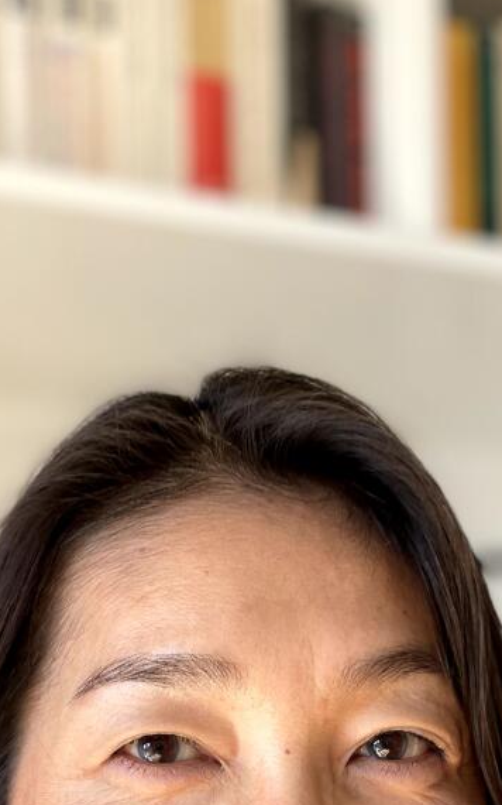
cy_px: 835
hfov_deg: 22.3
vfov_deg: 31.9
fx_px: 1270
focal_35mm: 58
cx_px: 200
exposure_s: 1/121
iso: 32
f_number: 1.6
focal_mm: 4.2
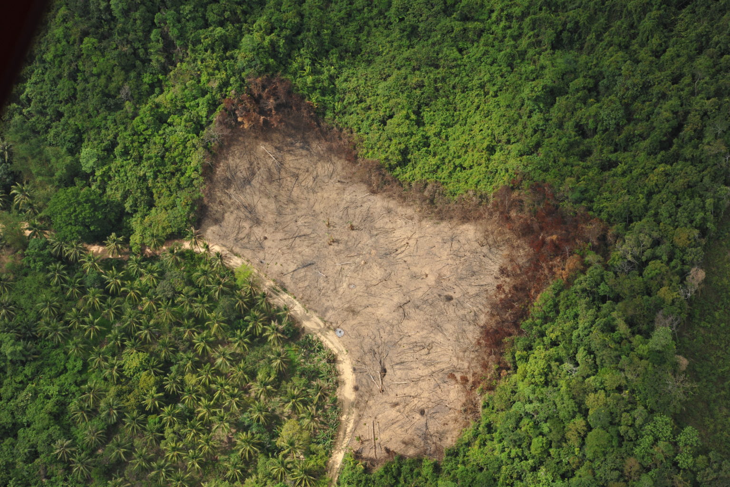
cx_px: 365
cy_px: 244
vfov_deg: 19.5
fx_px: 1419
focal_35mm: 70
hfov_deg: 28.8
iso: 400
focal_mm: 70
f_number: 6.3
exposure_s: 1/1000
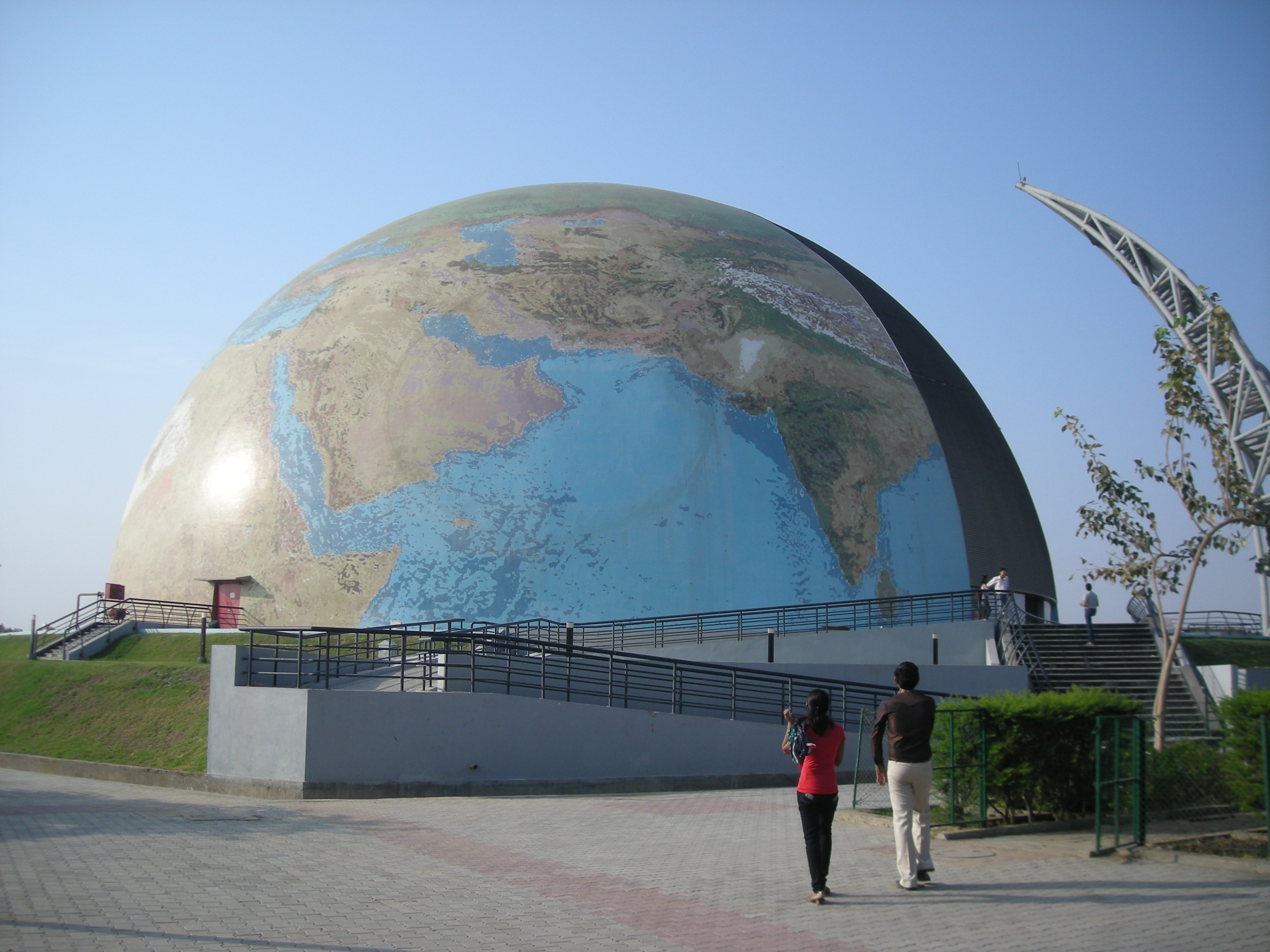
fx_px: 1284
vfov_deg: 40.7
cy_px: 476
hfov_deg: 52.6
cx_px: 635
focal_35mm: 35
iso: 50
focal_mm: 5.7
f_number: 5.7
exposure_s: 1/206
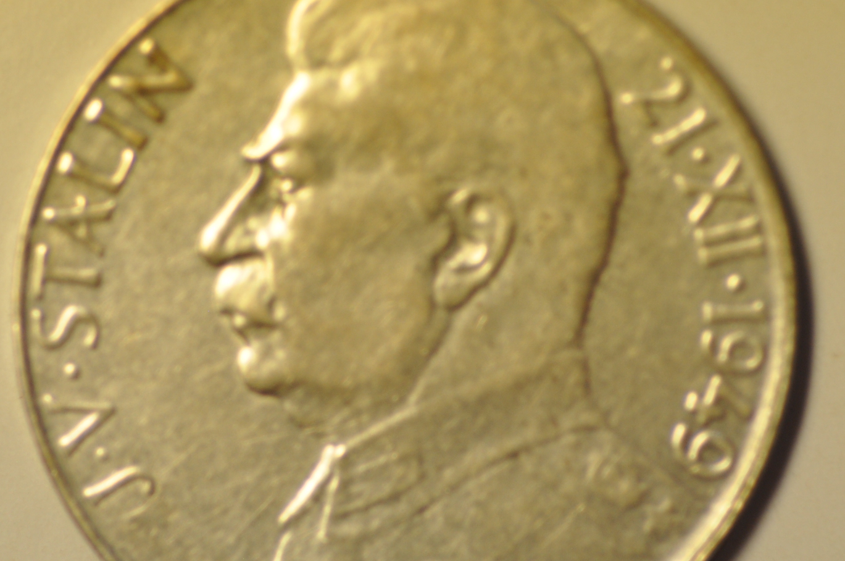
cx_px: 444
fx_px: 3305
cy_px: 343
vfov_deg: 9.7
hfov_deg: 14.6
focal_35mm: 141
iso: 400
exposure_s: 1/400
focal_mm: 60
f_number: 4.5
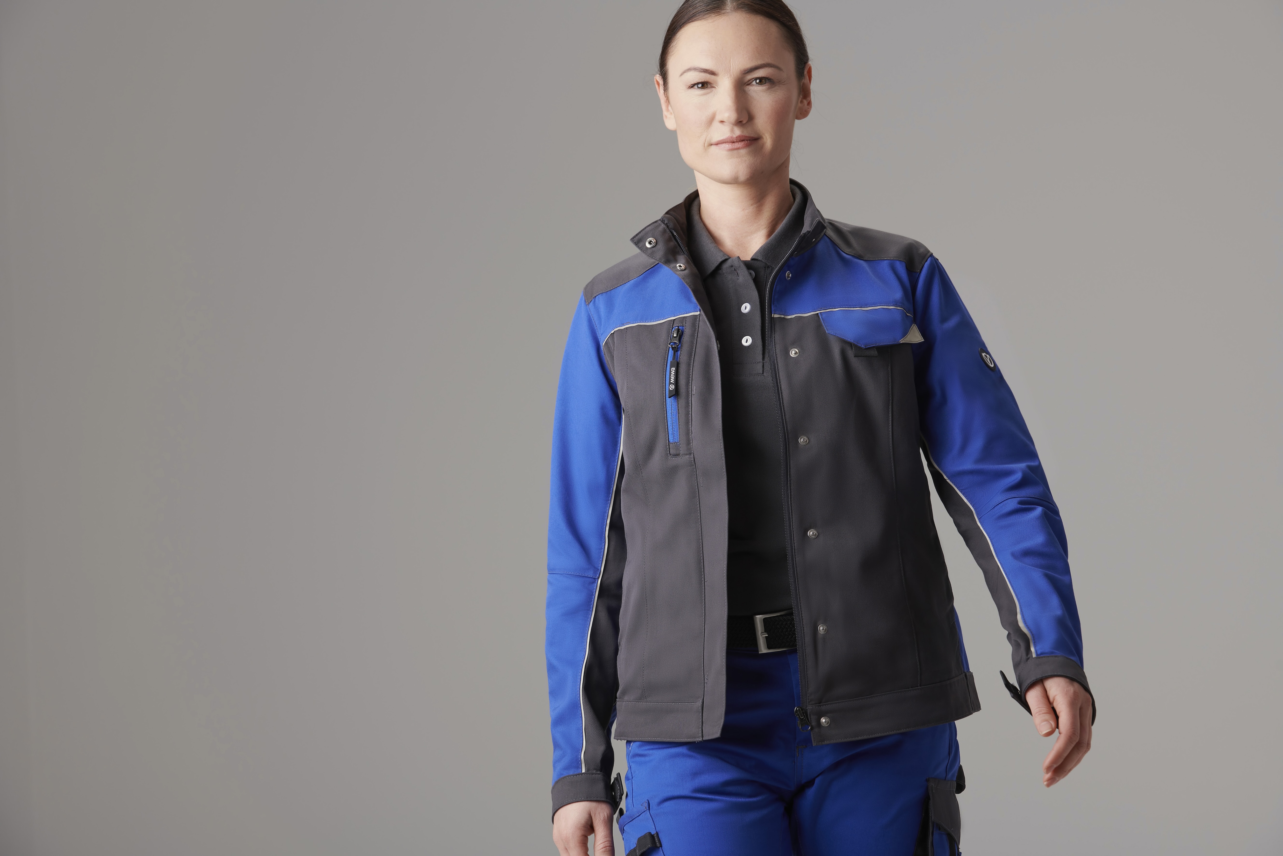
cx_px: 642
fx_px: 4134
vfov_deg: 11.8
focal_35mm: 116
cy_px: 428
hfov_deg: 17.6
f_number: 10
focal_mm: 116
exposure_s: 1/200
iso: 100
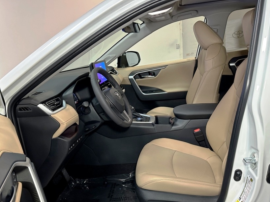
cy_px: 114
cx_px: 132
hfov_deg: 60.0
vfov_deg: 46.7
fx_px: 234
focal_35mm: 30
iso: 320
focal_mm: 6.86
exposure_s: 1/60
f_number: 1.78
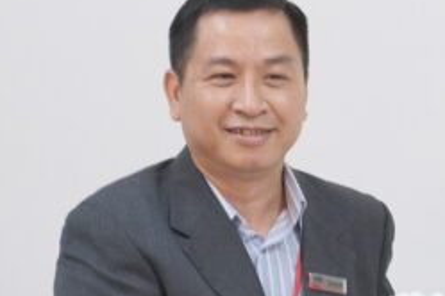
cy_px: 140
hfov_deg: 9.4
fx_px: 2695
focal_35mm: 218
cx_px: 411
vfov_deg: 6.3
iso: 1600
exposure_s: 1/110
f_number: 2.2
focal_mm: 35
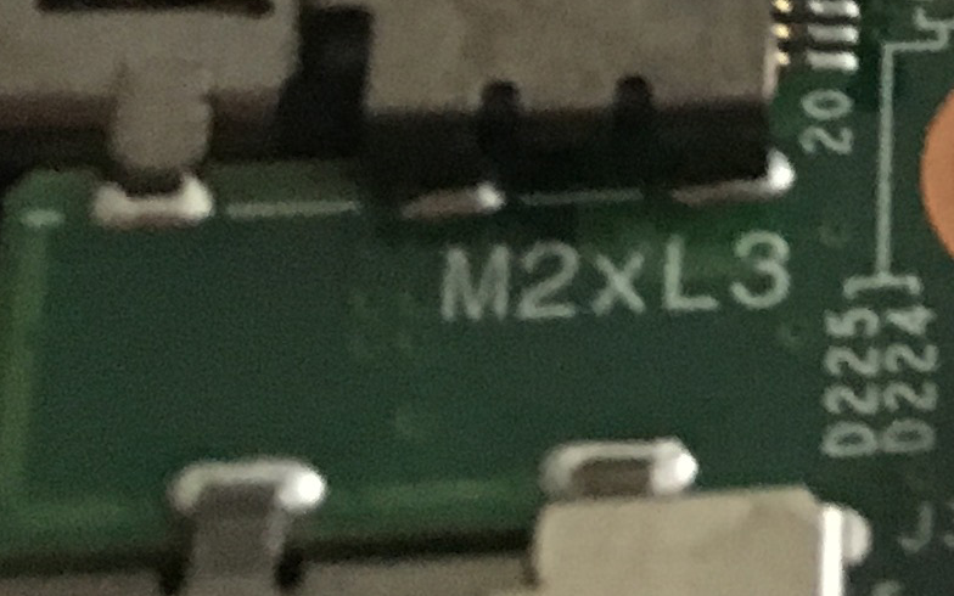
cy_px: -744
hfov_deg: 11.1
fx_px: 4108
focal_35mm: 158
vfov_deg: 7.8
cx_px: 2307
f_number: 2.2
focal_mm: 4.15
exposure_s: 1/17
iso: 200
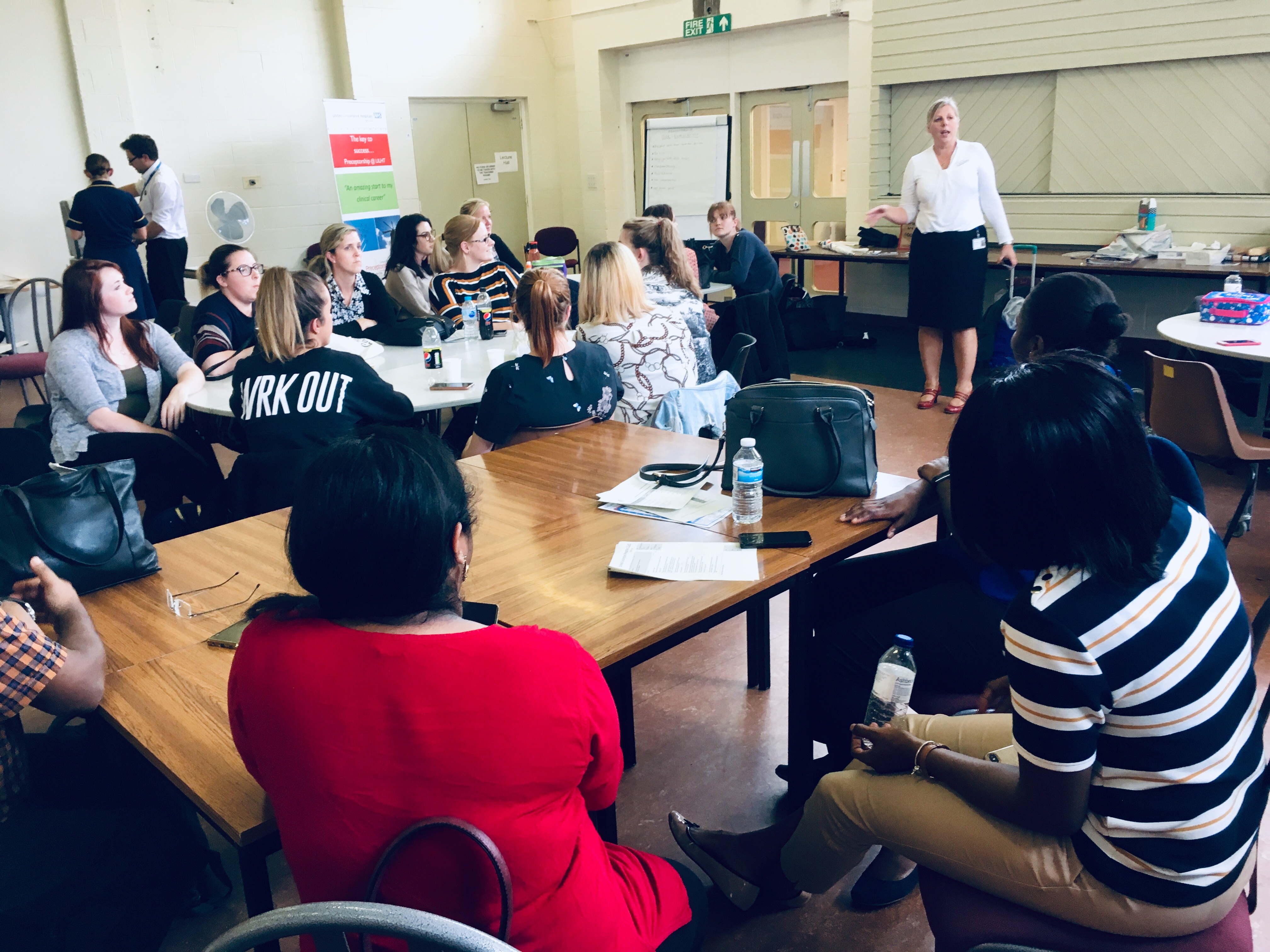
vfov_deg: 48.2
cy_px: 476
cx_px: 635
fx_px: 1064
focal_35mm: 29
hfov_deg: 61.7
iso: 100
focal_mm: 4.15
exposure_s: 1/33
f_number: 2.2
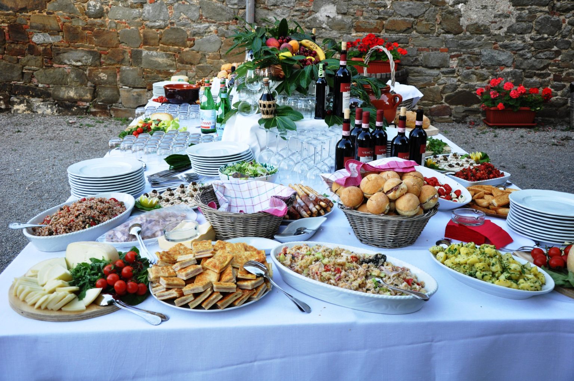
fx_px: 573
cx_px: 287
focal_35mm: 36
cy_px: 190
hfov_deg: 53.2
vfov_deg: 36.8
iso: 400
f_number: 5.6
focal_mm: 24
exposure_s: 1/125
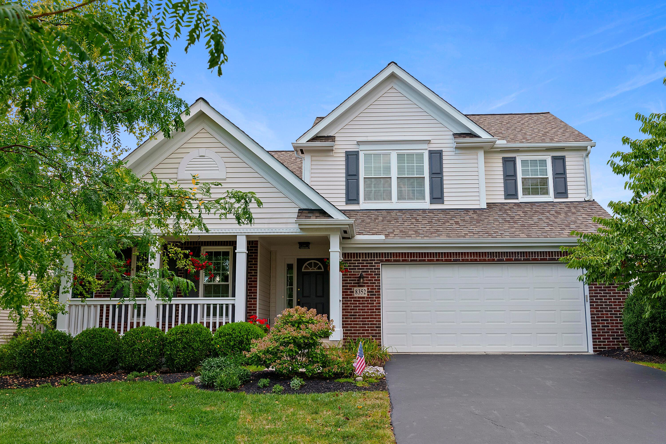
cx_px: 333
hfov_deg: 57.2
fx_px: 611
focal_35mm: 33
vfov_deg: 40.0
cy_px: 222
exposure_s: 1/160
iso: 640
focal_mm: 33
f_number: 9
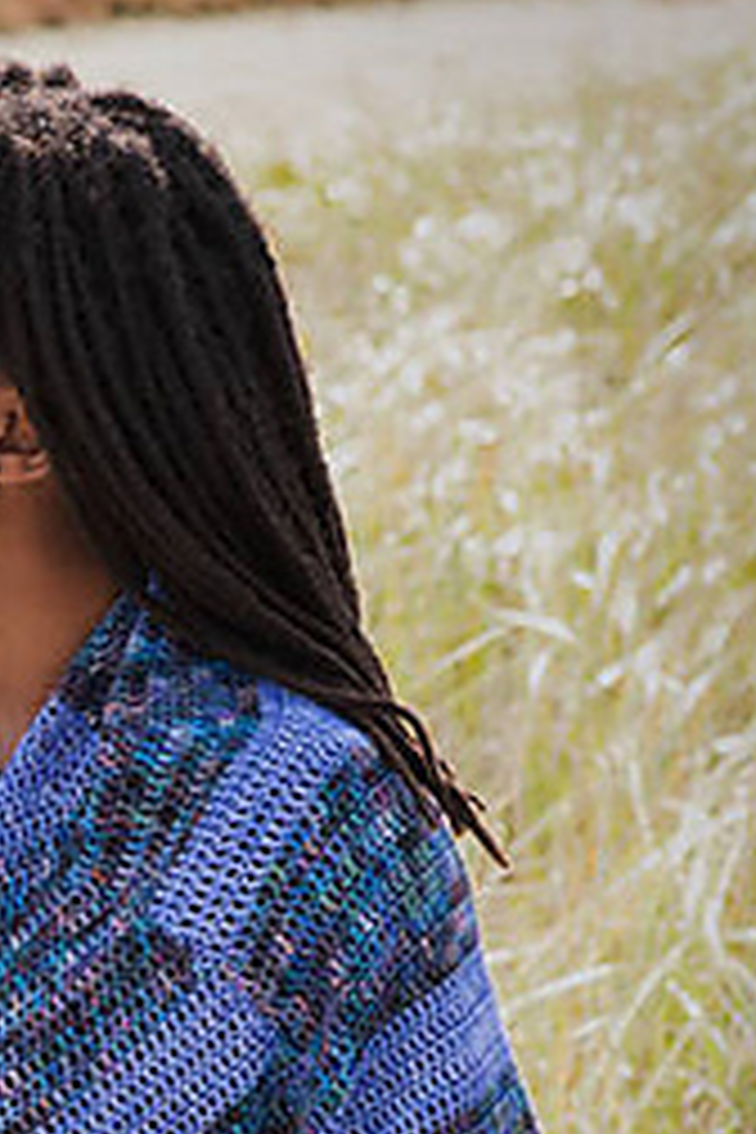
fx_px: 6803
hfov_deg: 6.3
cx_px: -106
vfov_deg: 9.4
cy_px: 1251
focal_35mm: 216
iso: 400
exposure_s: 1/400
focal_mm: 85
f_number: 9
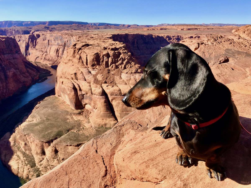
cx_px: 126
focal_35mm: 29
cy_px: 94
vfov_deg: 48.2
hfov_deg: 61.7
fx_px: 210
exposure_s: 1/1221
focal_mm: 4.15
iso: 25
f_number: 2.2
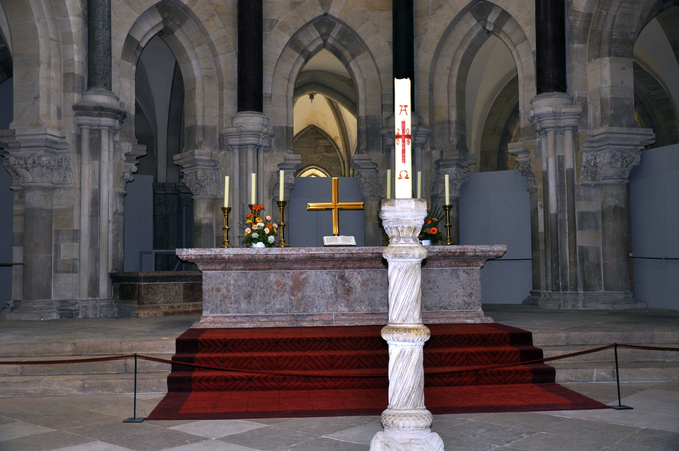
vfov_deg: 34.1
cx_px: 340
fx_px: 735
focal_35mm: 39
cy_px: 226
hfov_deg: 49.6
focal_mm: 26
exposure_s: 1/60
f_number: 4
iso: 200
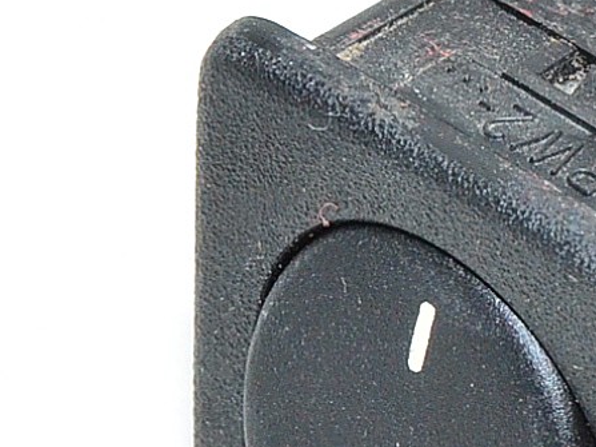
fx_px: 14349
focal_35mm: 834
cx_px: 505
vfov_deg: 1.8
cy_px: 402
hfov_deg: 2.4
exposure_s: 1/50
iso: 1600
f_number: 16
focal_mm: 105
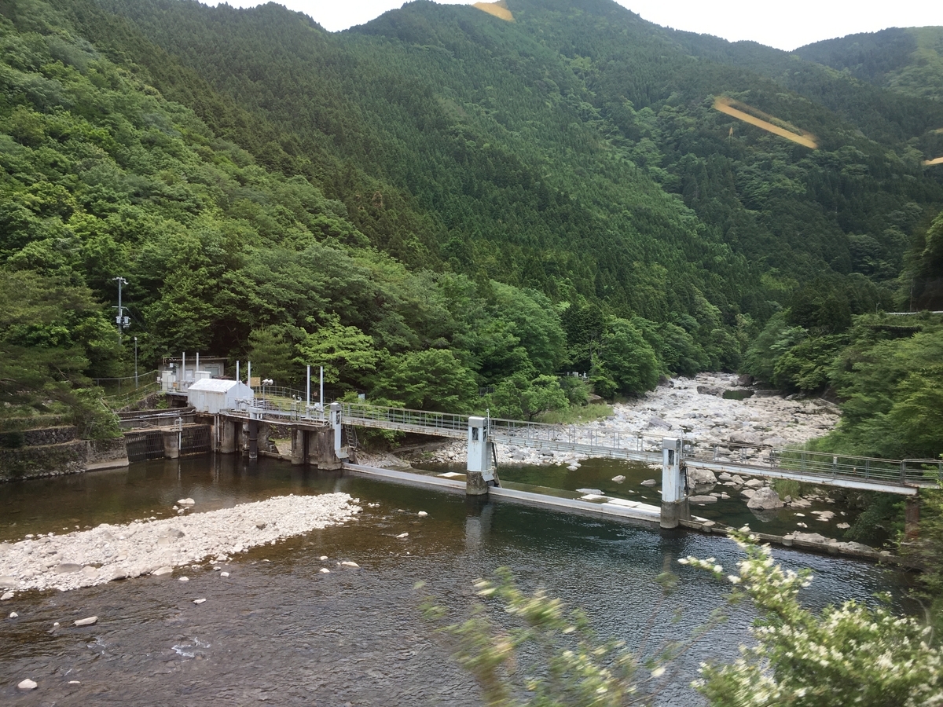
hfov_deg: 61.7
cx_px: 472
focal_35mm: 29
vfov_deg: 48.2
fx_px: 790
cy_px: 354
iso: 25
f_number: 2.2
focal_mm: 4.15
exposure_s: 1/370
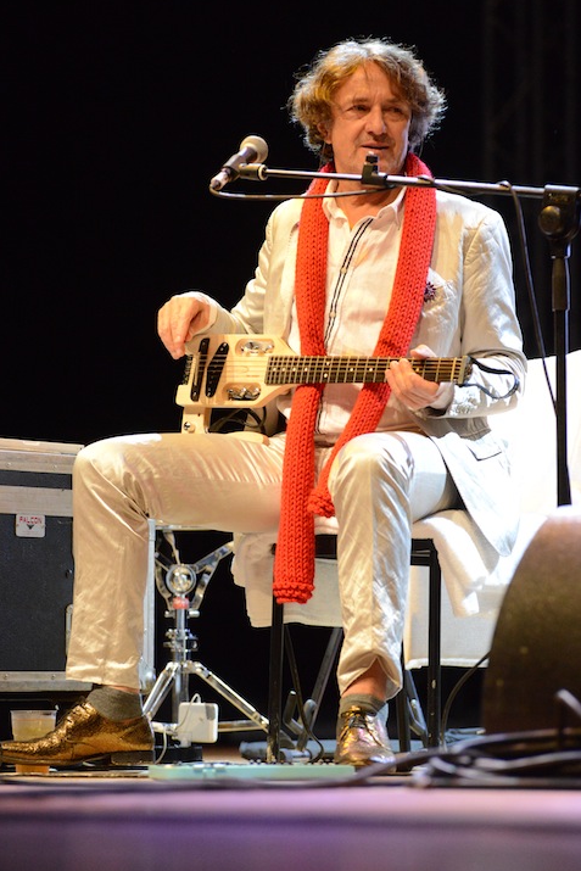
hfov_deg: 7.9
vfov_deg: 11.9
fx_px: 4186
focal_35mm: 173
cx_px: 302
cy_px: 423
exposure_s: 1/640
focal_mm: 165
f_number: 4.5
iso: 6400
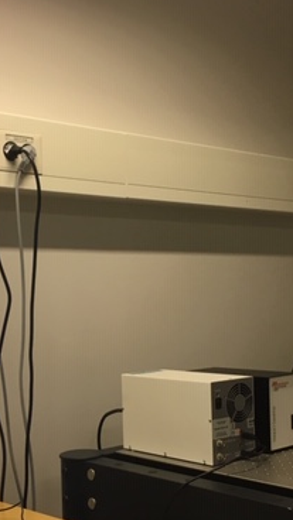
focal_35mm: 55
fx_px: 760
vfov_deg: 37.6
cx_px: 140
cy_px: 321
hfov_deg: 21.8
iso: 40
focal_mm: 4.15
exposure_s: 1/33
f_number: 2.2
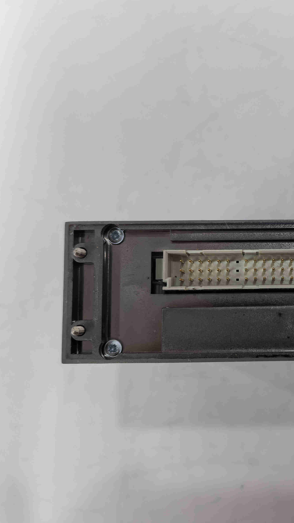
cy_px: 258
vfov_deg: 50.5
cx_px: 280
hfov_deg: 28.2
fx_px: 554
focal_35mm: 40
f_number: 2
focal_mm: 5.75
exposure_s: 1/100
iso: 160
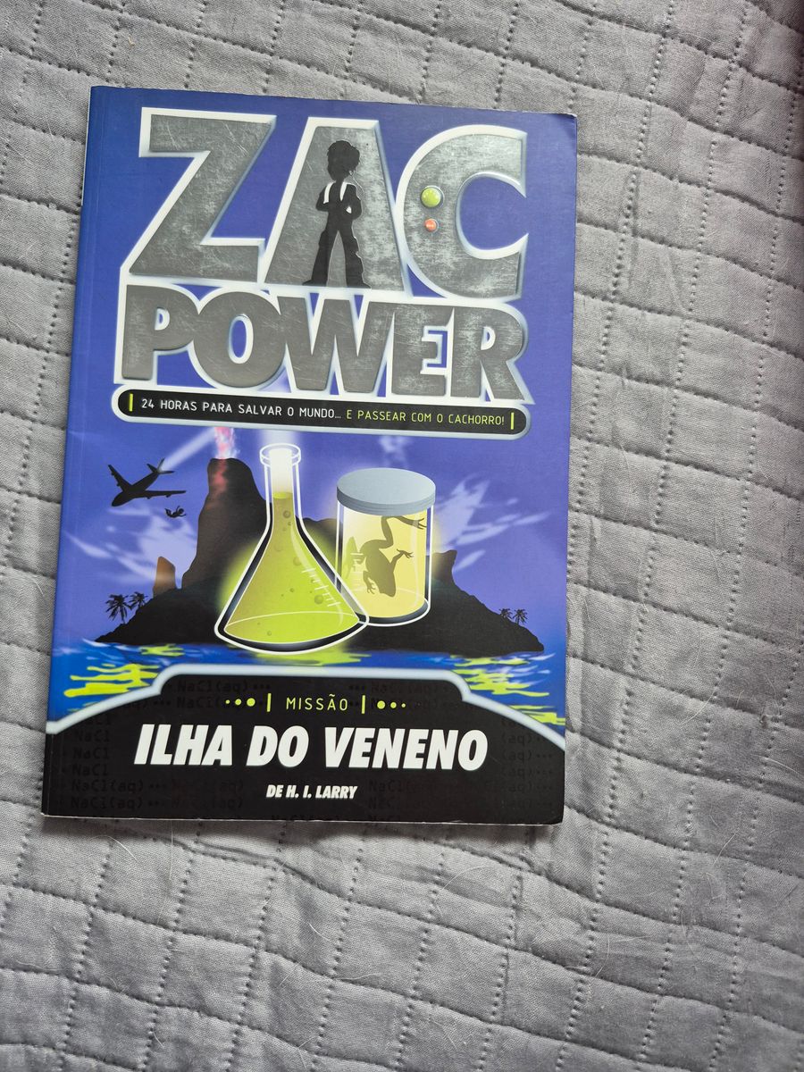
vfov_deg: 73.9
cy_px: 536
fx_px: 712
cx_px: 402
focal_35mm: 23
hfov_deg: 58.9
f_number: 1.8
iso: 160
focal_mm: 5.4
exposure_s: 1/120
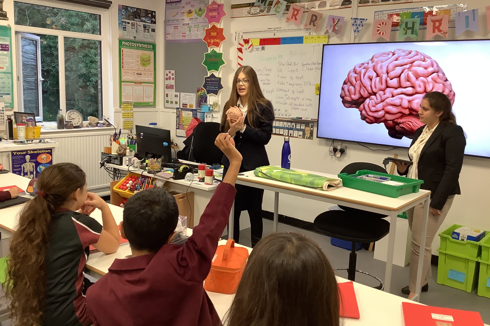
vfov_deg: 40.0
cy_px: 165
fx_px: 449
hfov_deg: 57.2
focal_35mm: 33
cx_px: 245
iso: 125
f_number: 2.4
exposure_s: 1/50
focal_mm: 3.3
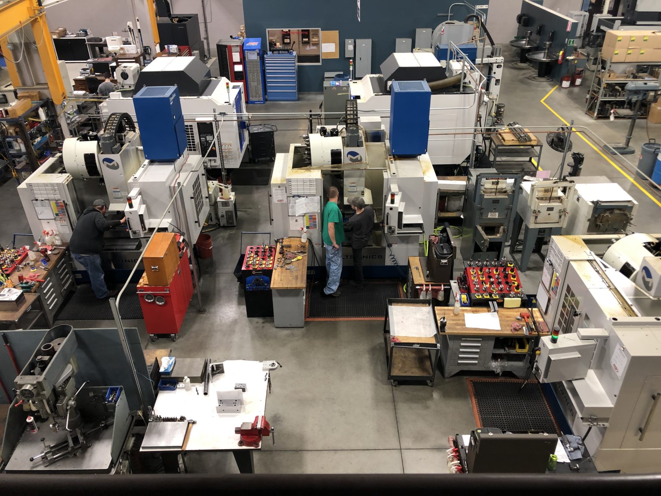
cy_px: 248
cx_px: 330
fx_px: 535
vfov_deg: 49.7
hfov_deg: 63.4
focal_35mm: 28
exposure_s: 1/24
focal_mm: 3.99
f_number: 1.8
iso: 40
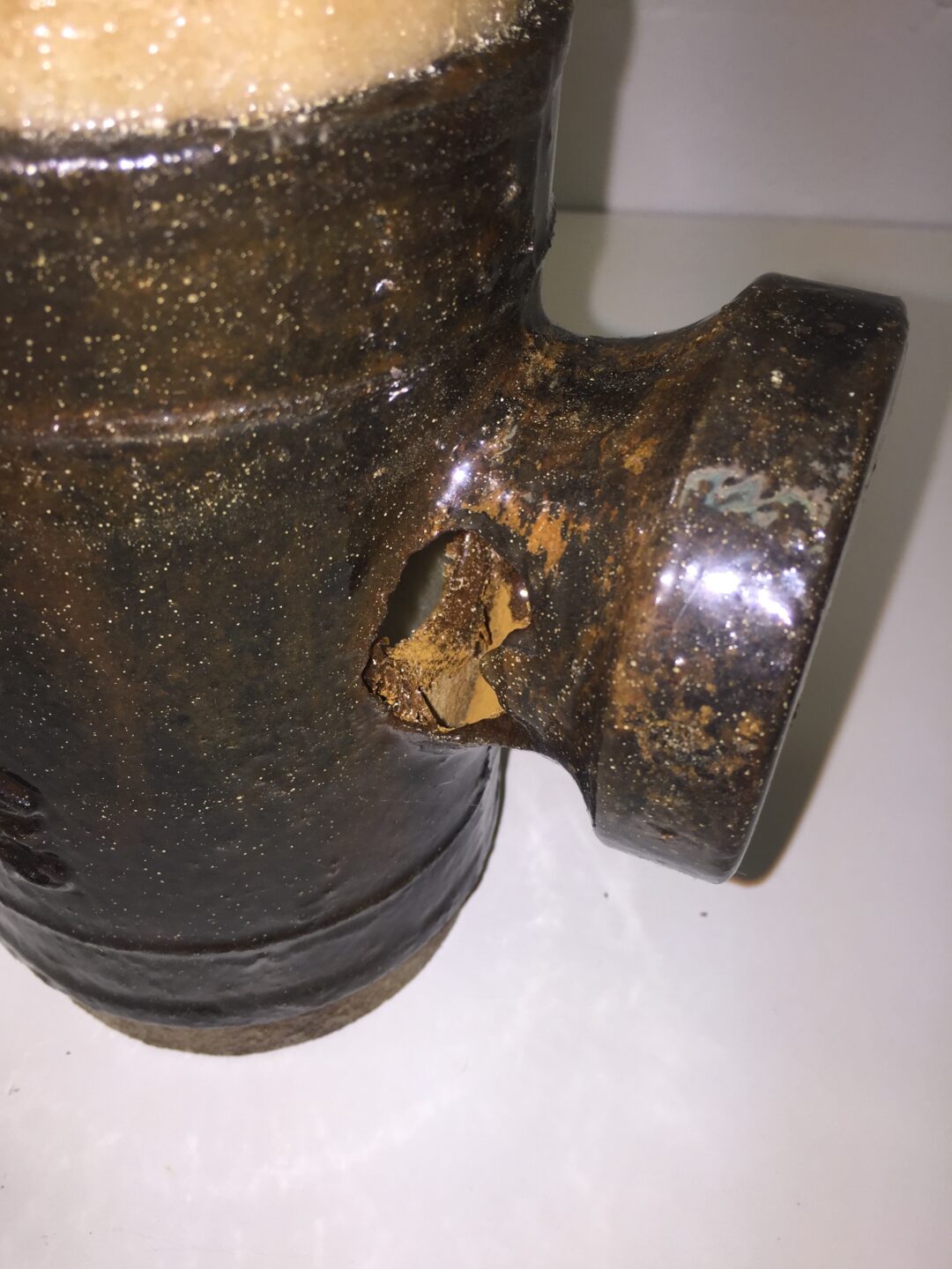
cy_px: 634
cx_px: 476
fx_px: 1063
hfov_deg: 48.2
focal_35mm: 29
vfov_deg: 61.7
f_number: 2.2
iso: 32
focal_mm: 4.15
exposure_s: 1/83
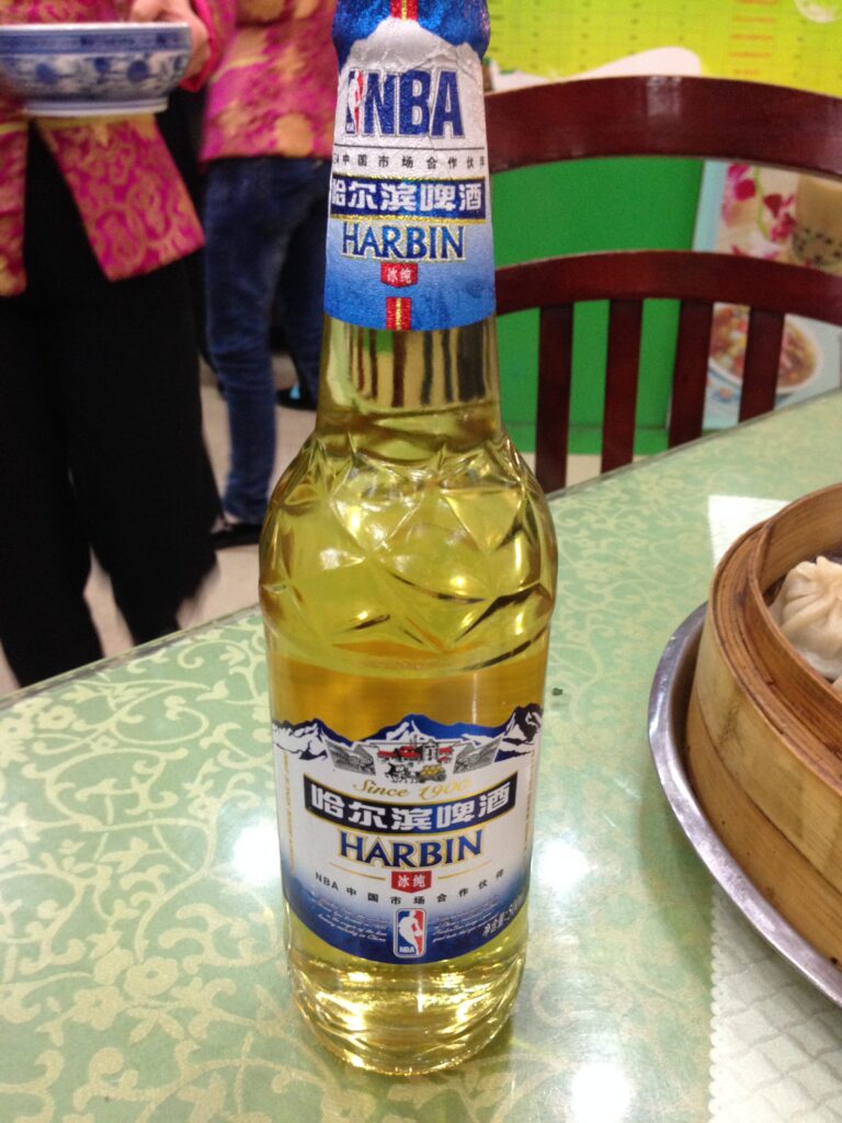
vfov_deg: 55.4
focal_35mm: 33
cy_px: 562
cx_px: 421
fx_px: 1070
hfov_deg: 42.9
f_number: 2.4
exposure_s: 1/20
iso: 250
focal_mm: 4.12
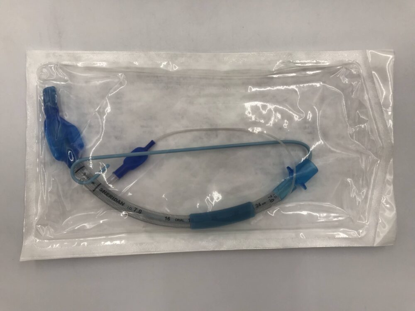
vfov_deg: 49.7
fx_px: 336
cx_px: 208
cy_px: 156
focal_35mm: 28
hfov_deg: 63.4
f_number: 1.8
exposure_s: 1/195
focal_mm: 3.99
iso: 20
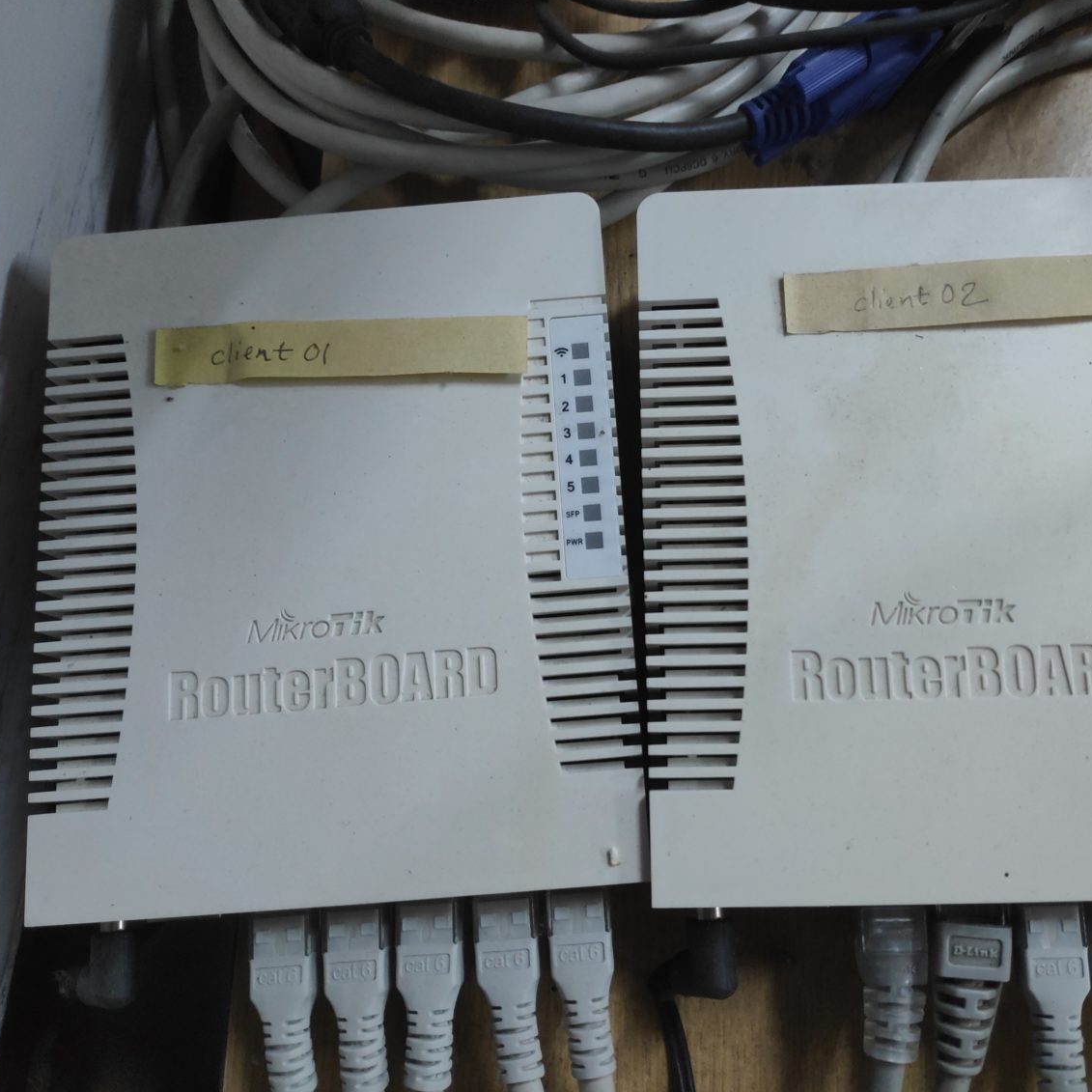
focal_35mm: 24
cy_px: 551
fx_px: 857
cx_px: 619
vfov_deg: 65.0
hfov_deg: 64.8
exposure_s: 1/50
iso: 1137
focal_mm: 3.94
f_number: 1.9
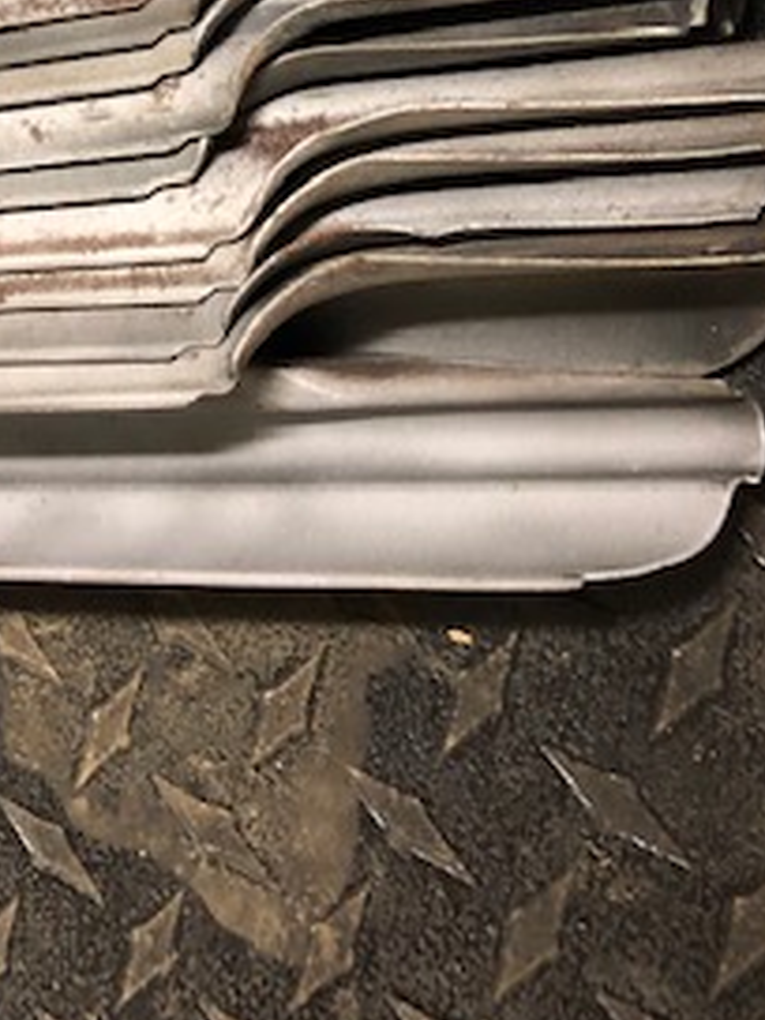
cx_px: 131
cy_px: -128
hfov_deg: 21.9
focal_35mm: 66
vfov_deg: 26.8
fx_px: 1945
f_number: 1.8
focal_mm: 4
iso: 100
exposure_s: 1/9
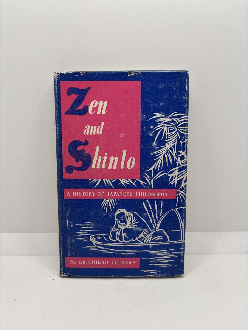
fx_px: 248
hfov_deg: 53.1
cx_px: 124
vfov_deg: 67.3
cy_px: 165
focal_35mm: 26
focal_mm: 5.96
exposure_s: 1/384
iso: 50
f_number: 1.6
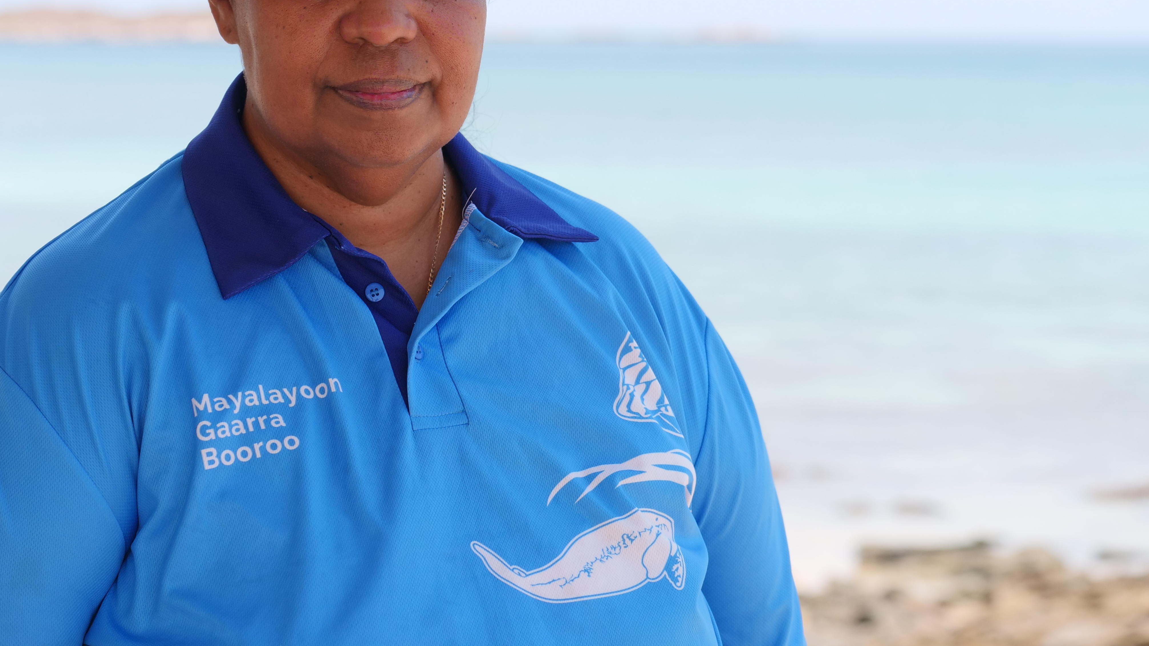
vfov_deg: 8.3
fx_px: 4448
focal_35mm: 146
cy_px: 180
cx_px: 512
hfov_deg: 14.7
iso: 200
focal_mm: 54
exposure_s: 1/800
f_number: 4
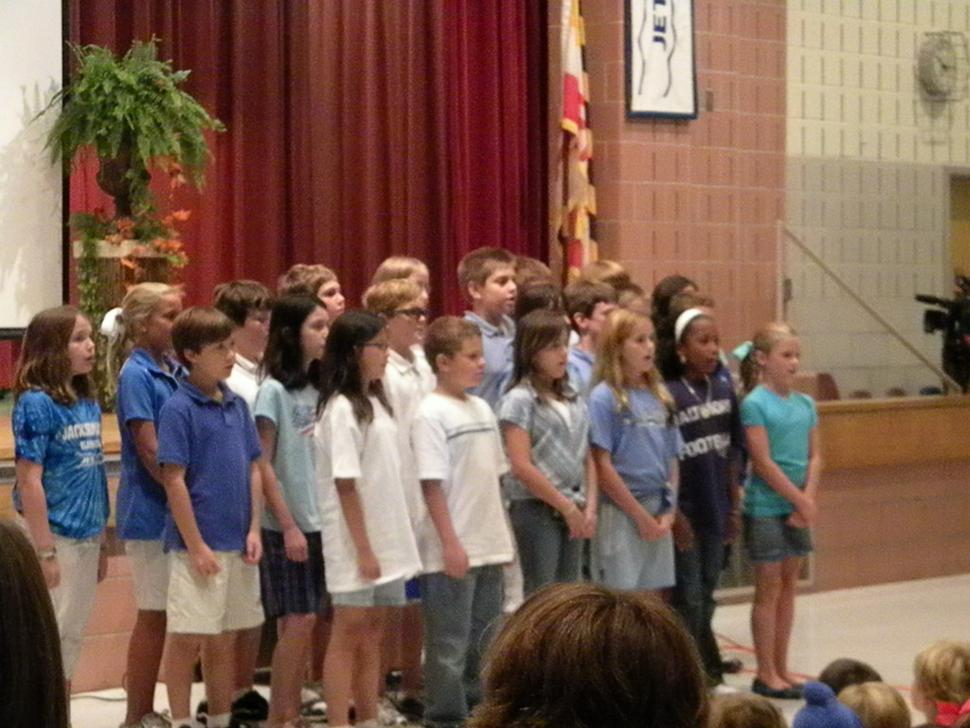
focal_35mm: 105
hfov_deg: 18.7
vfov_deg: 14.1
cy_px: 364
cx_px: 485
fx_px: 2942
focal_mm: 19
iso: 3200
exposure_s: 1/31.5
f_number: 4.7
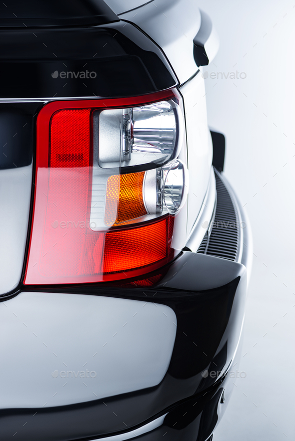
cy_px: 220
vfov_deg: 19.5
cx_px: 148
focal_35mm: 105
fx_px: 1290
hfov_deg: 13.1
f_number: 9
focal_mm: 105
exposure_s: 1/160
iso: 100
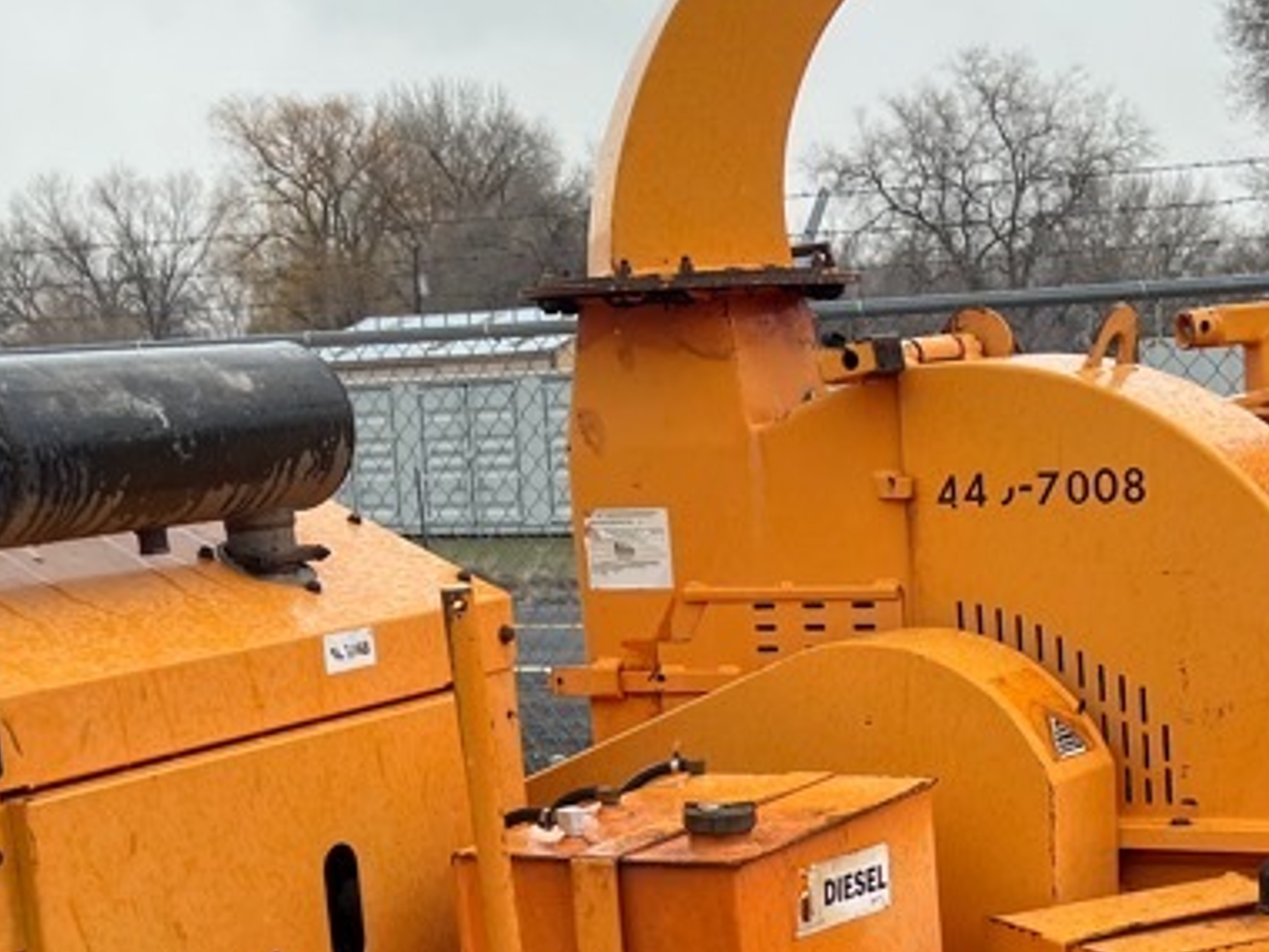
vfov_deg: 20.6
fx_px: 2566
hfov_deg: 27.6
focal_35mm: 70
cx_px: 825
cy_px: 842
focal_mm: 5.7
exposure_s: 1/405
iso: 50
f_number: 1.5
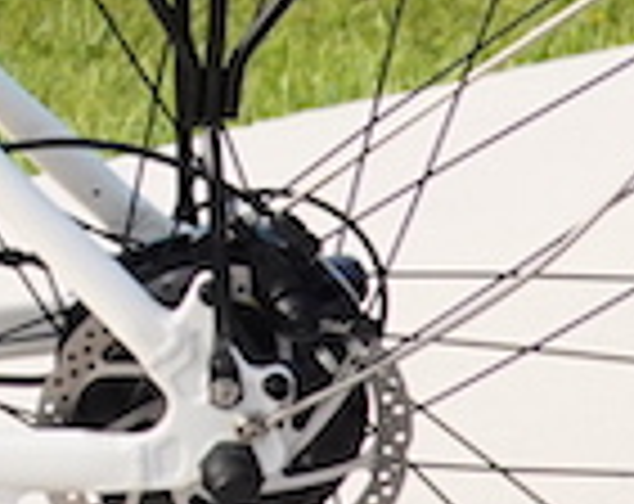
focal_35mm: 292
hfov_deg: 6.2
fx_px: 5464
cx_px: -1106
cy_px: -218
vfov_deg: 5.2
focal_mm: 13.03
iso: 400
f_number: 4
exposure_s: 1/40
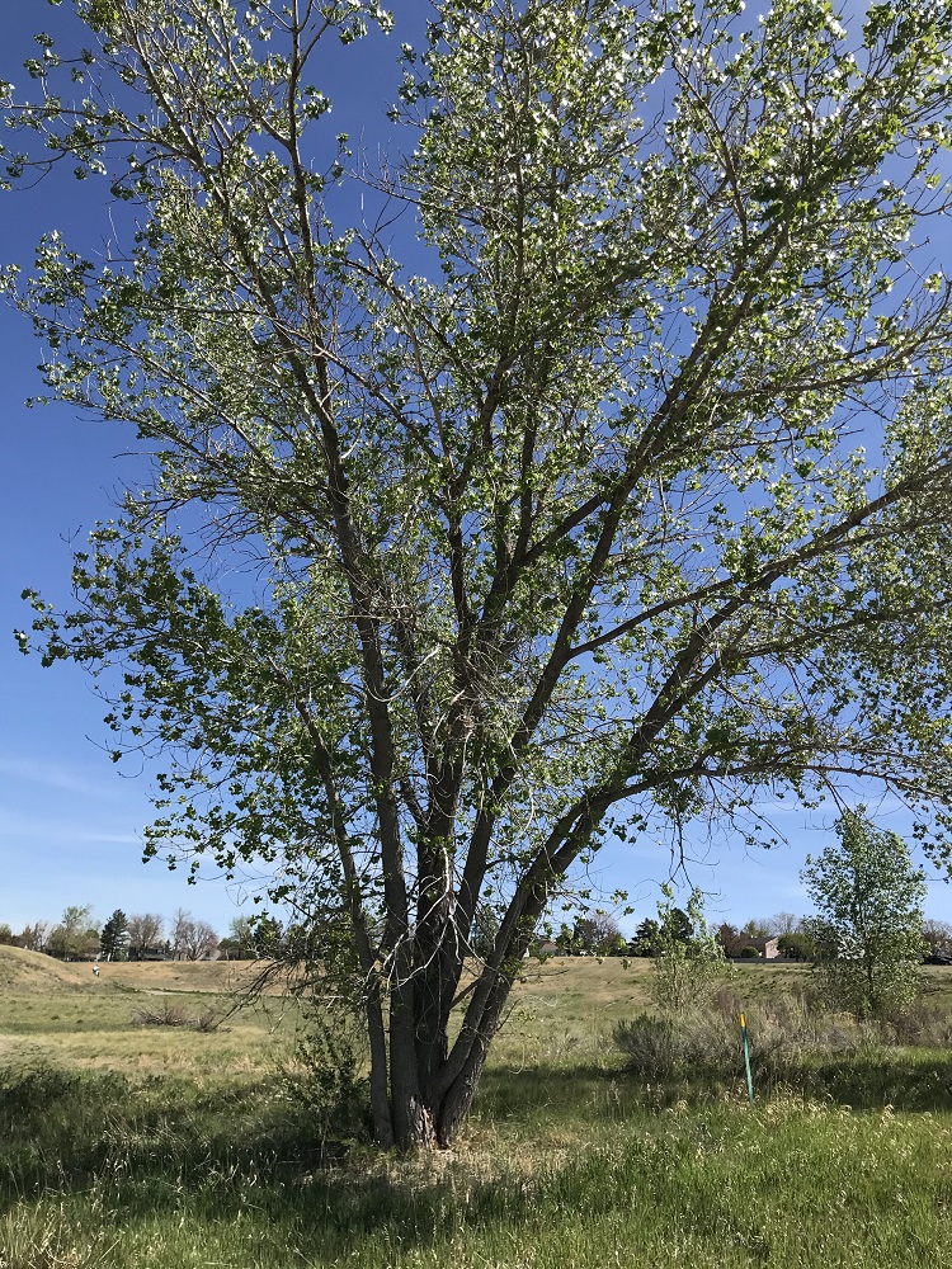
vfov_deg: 63.4
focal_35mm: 28
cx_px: 476
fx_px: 1027
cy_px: 634
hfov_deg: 49.7
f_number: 1.8
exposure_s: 1/1916
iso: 20
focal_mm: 3.99
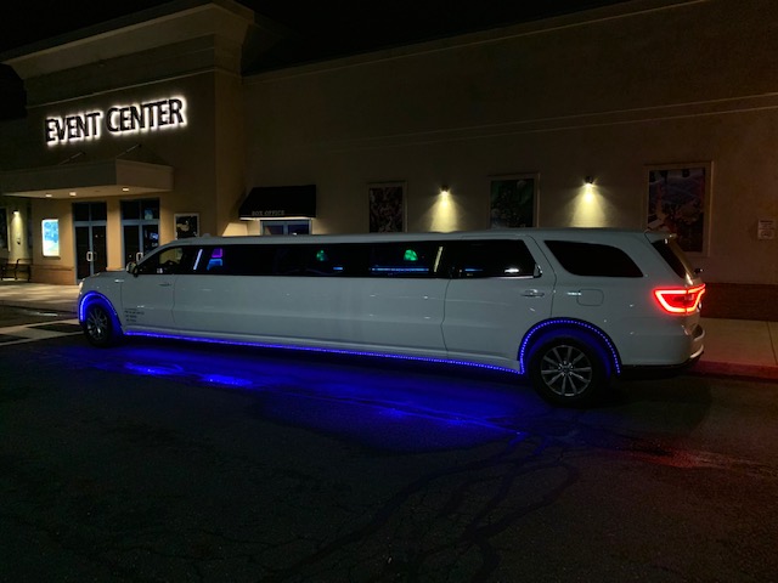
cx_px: 389
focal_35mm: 26
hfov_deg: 67.3
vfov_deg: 53.1
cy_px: 292
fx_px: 584
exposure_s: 1/30
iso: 640
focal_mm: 4.25
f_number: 1.8
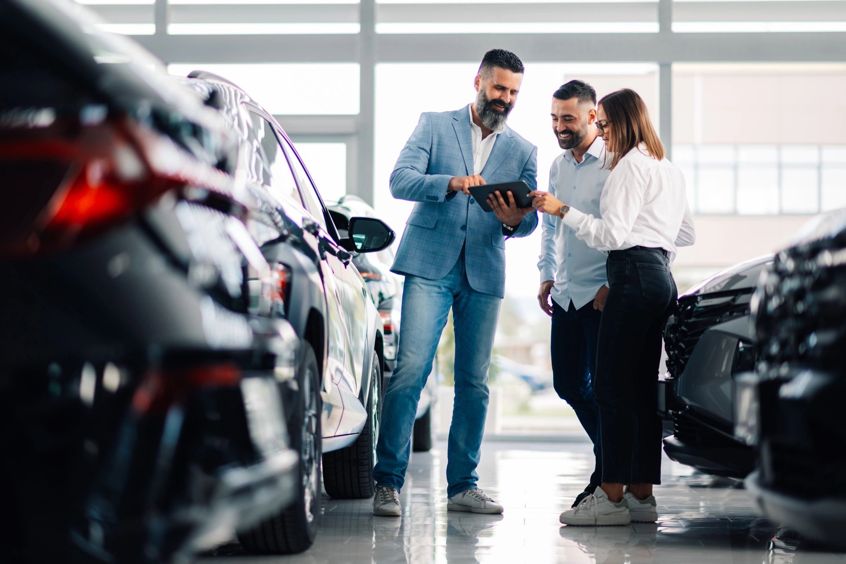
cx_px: 423
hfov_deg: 23.9
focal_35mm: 85
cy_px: 282
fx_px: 1997
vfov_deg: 16.1
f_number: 1.4
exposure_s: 1/200
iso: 160
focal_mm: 85
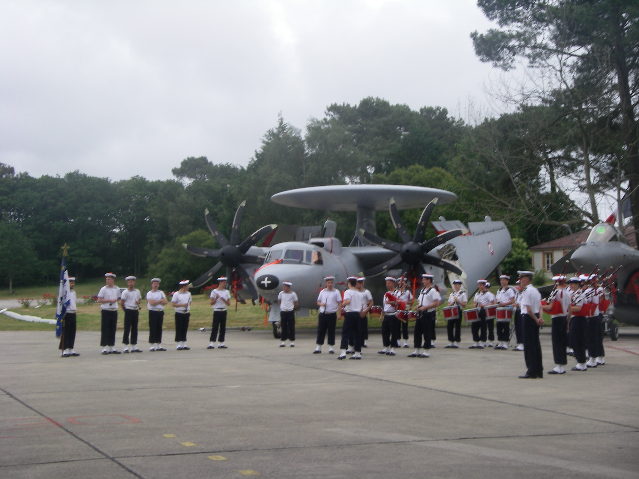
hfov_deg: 30.7
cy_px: 240
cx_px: 320
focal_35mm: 63
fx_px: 1163
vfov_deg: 23.3
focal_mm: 10.5
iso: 64
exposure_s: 1/160
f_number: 7.4
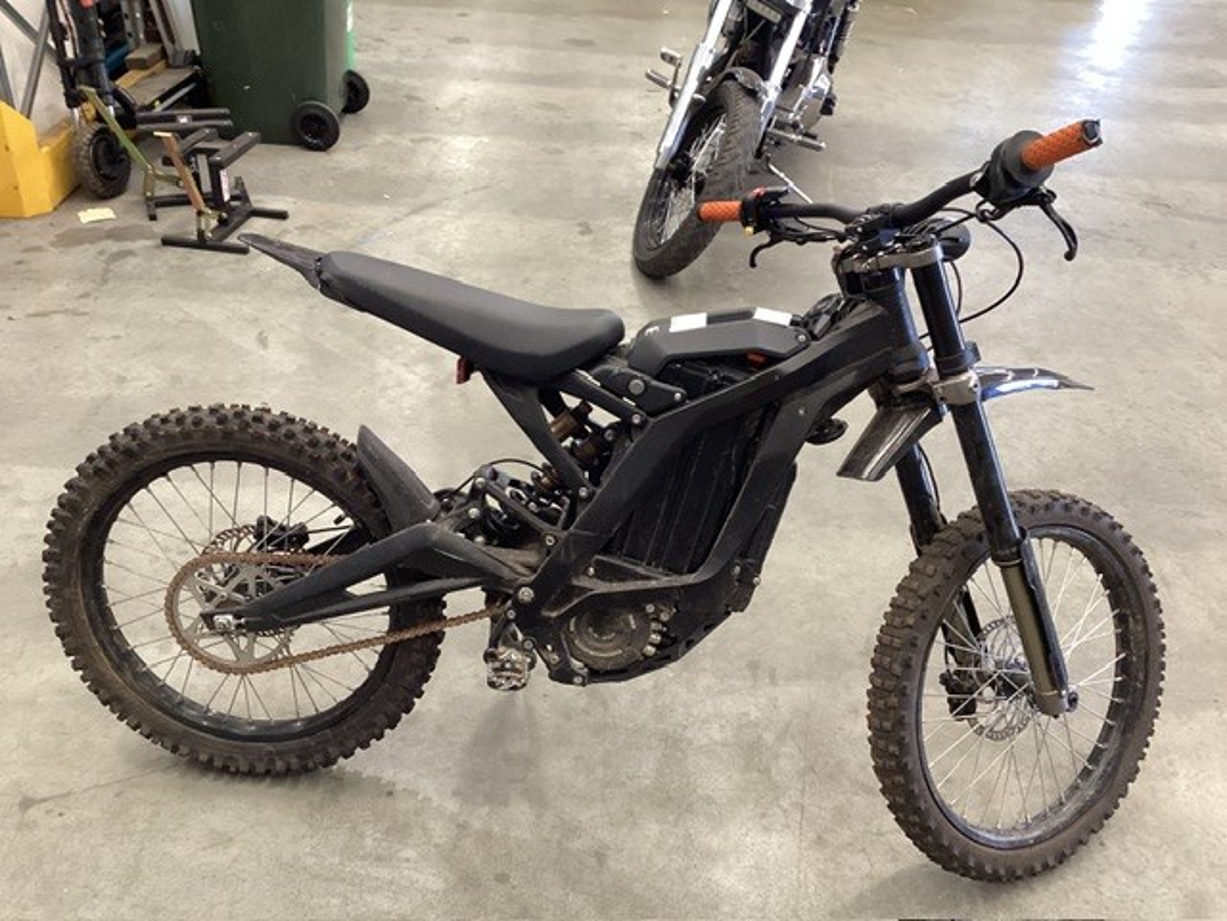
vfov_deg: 45.4
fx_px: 1099
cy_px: 460
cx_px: 614
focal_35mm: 31
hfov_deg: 58.4
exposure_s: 1/50
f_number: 2.4
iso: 200
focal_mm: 3.3
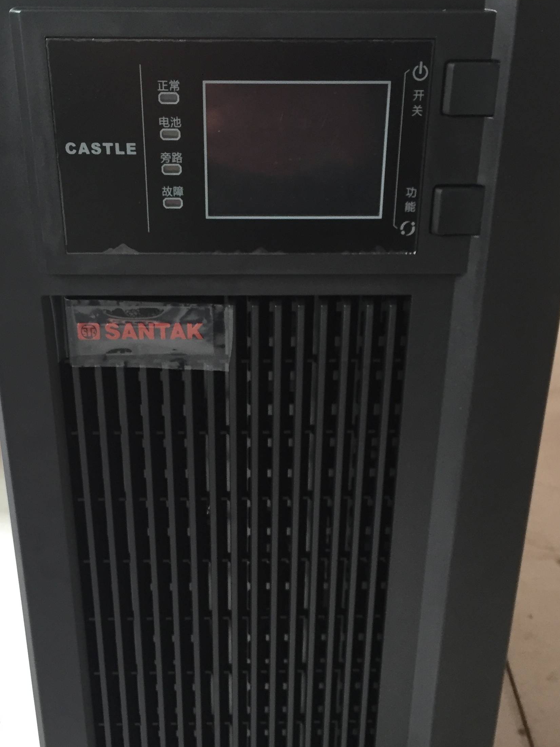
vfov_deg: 43.7
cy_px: 435
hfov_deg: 33.6
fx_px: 927
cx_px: 263
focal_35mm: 43
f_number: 2.2
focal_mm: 4.15
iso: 160
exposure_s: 1/33
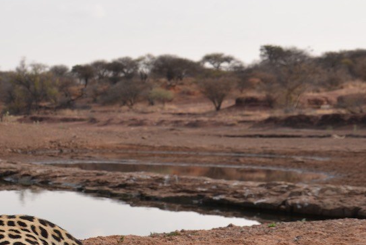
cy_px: 97
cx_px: -119
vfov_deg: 12.9
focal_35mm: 106
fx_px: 1078
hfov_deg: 17.9
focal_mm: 36
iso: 100
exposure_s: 1/200
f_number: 6.3
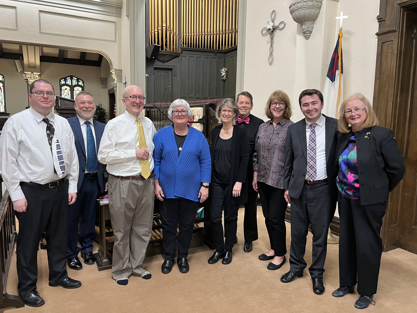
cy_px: 156
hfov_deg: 67.3
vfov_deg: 53.1
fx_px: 313
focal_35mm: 26
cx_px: 208
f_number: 1.5
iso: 200
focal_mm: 5.7
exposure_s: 1/60
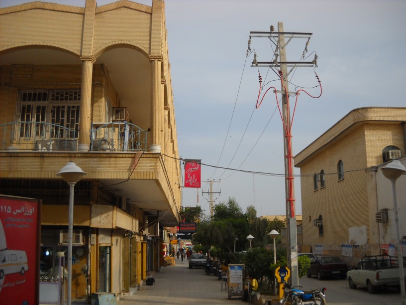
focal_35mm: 41
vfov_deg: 35.1
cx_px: 203
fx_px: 481
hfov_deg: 45.8
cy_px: 152
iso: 64
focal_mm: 6.72
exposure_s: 1/296
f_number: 5.5
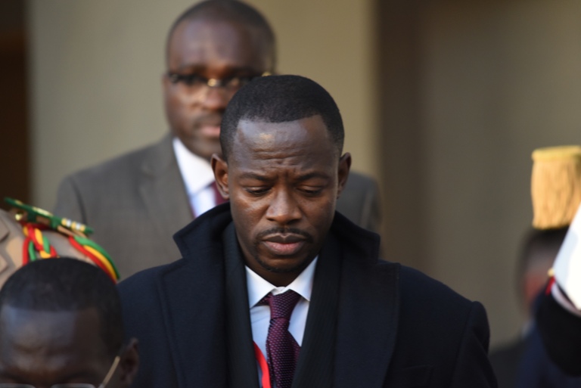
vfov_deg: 2.8
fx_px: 8074
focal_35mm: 500
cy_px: 194
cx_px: 290
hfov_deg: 4.1
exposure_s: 1/320
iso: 1250
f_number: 6.3
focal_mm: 500
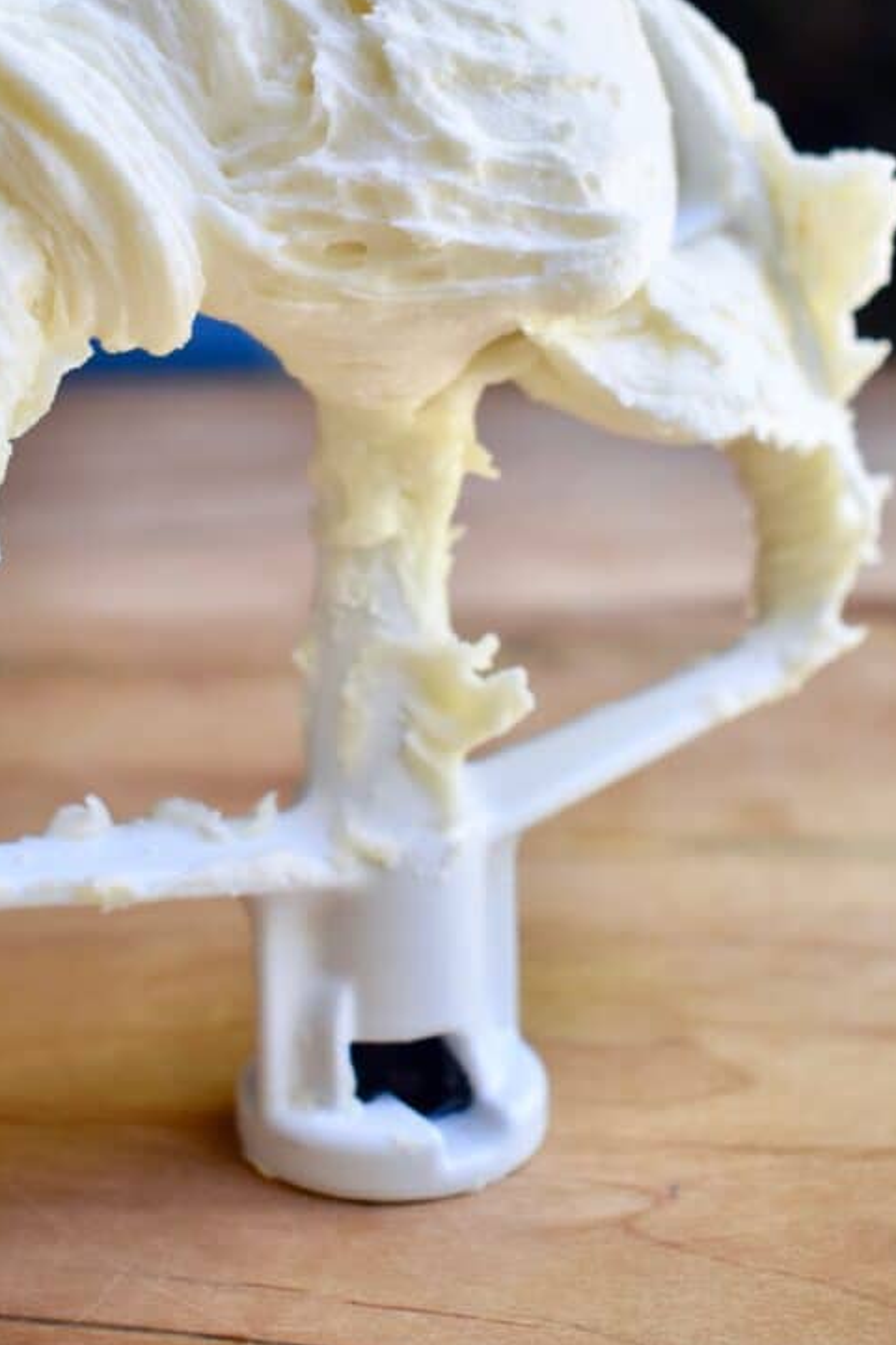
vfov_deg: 29.7
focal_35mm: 67
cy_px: 380
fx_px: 2502
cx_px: 322
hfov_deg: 20.3
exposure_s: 1/60
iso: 400
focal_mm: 28
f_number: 4.2
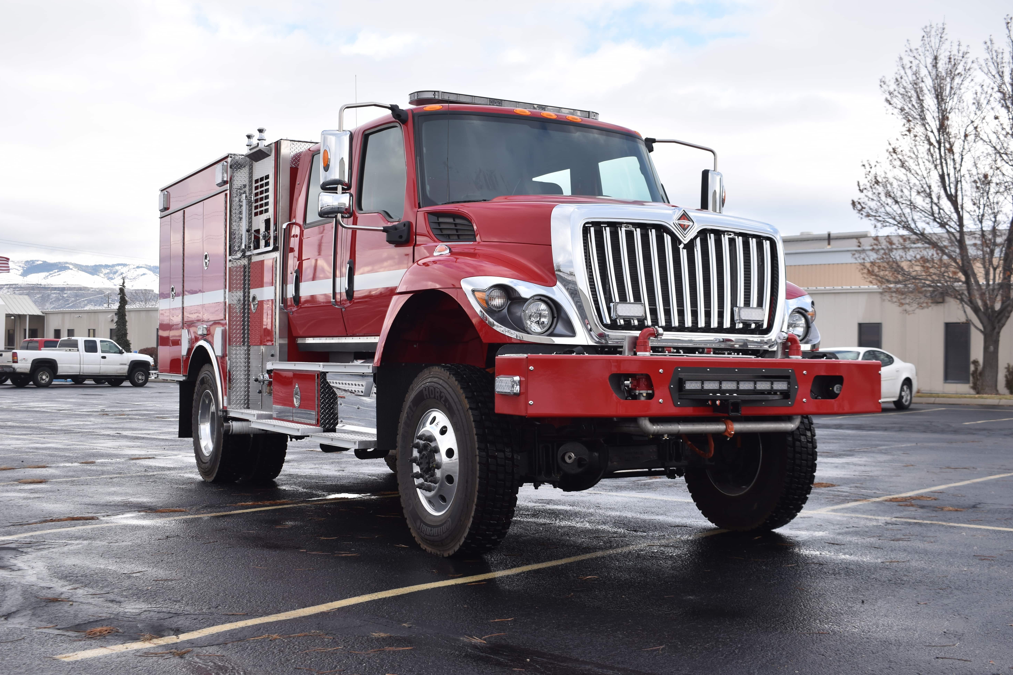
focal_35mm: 42
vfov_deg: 32.2
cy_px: 338
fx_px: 1168
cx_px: 506
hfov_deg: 46.9
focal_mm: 27
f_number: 6.3
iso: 100
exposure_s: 1/100
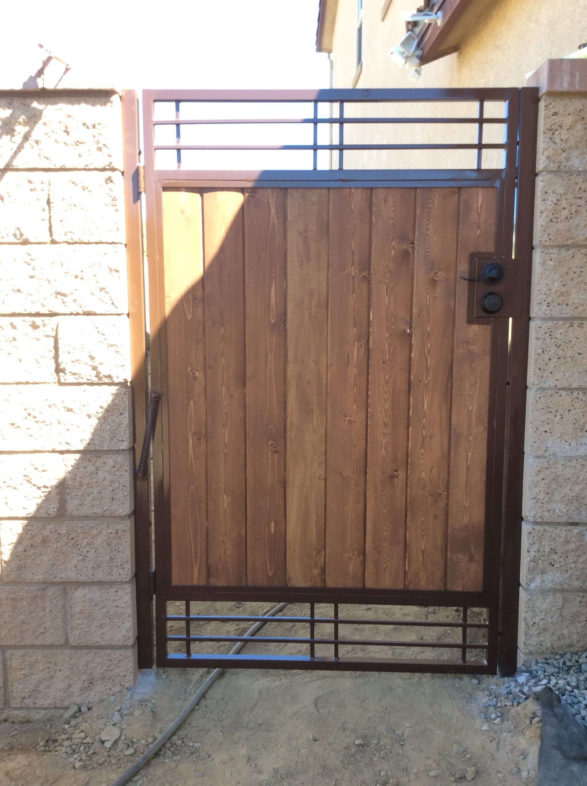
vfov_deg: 56.9
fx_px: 725
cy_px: 393
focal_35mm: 32
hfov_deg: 44.1
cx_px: 294
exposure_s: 1/144
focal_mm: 3.3
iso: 32
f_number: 2.4
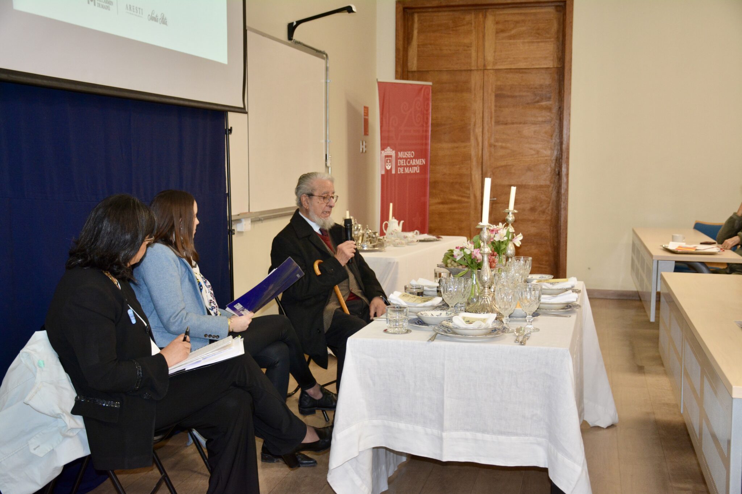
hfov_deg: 43.6
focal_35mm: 45
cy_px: 247
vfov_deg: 29.9
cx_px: 371
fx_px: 927
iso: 1250
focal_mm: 30
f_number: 4
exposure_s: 1/60
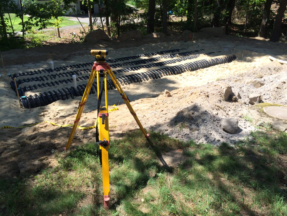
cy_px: 108
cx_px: 144
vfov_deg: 48.2
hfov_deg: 61.7
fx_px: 240
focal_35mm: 29
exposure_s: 1/707
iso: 32
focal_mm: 4.15
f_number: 2.2
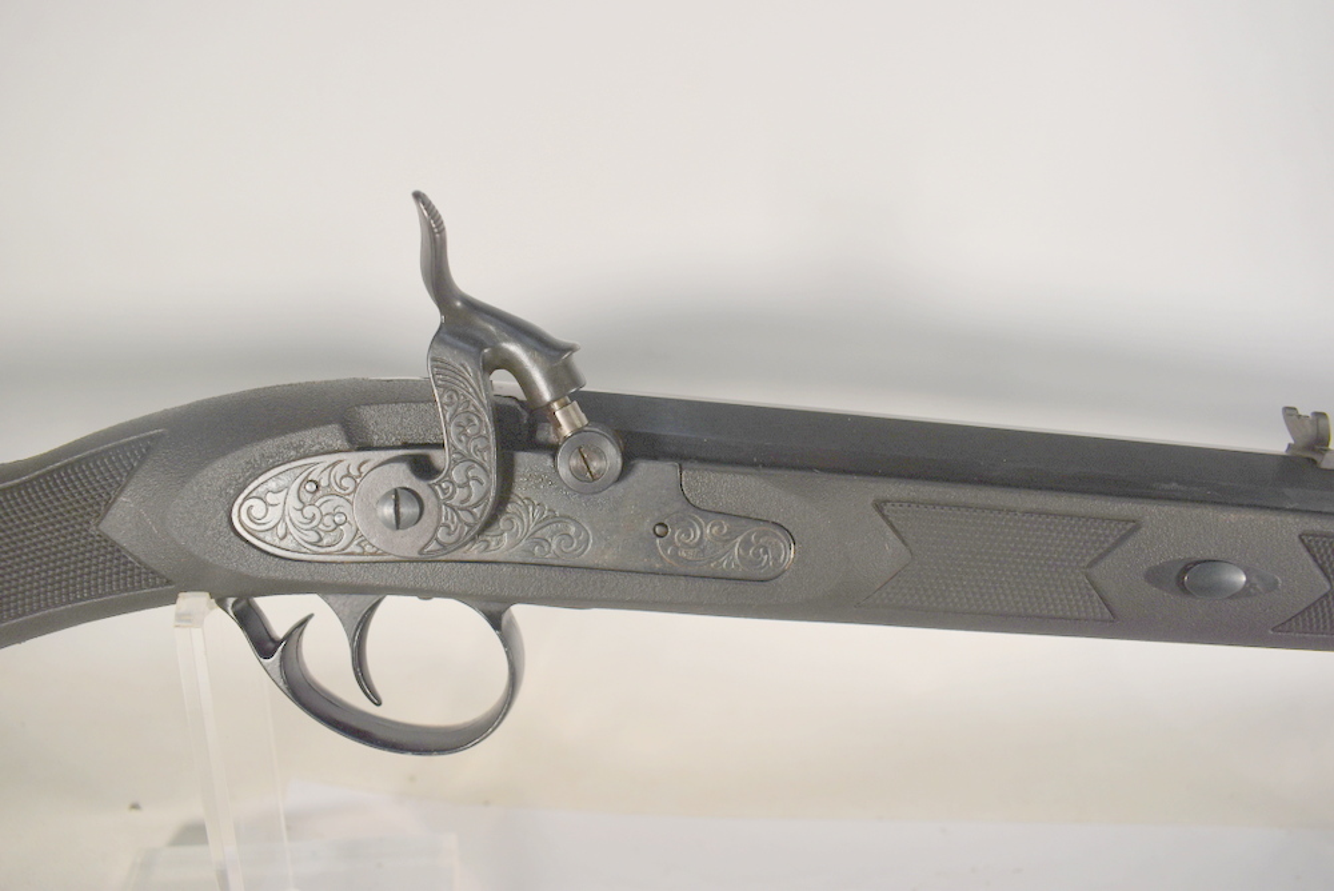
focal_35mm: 27
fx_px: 1001
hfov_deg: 67.4
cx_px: 667
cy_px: 446
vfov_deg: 48.0
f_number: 5.6
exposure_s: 1/250
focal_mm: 18
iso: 280
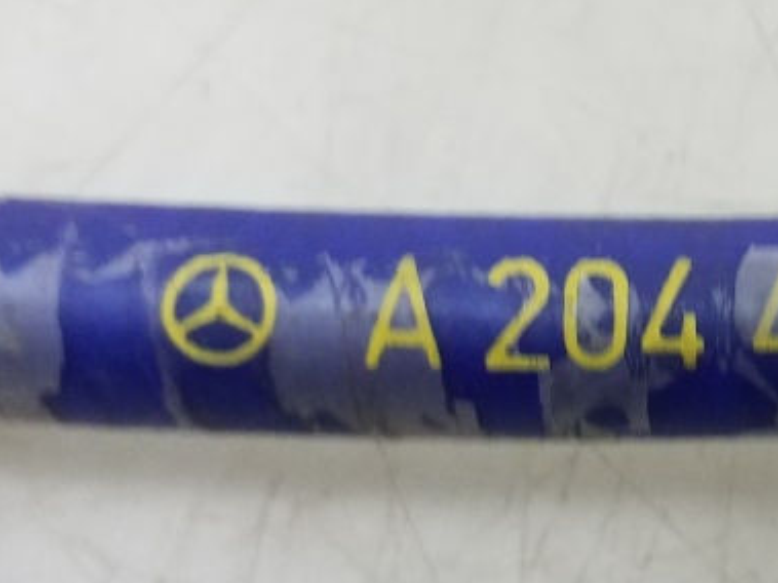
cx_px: 916
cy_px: 320
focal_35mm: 73
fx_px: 1640
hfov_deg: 24.4
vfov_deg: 20.1
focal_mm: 3.6
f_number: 1.9
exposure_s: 1/50
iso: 200
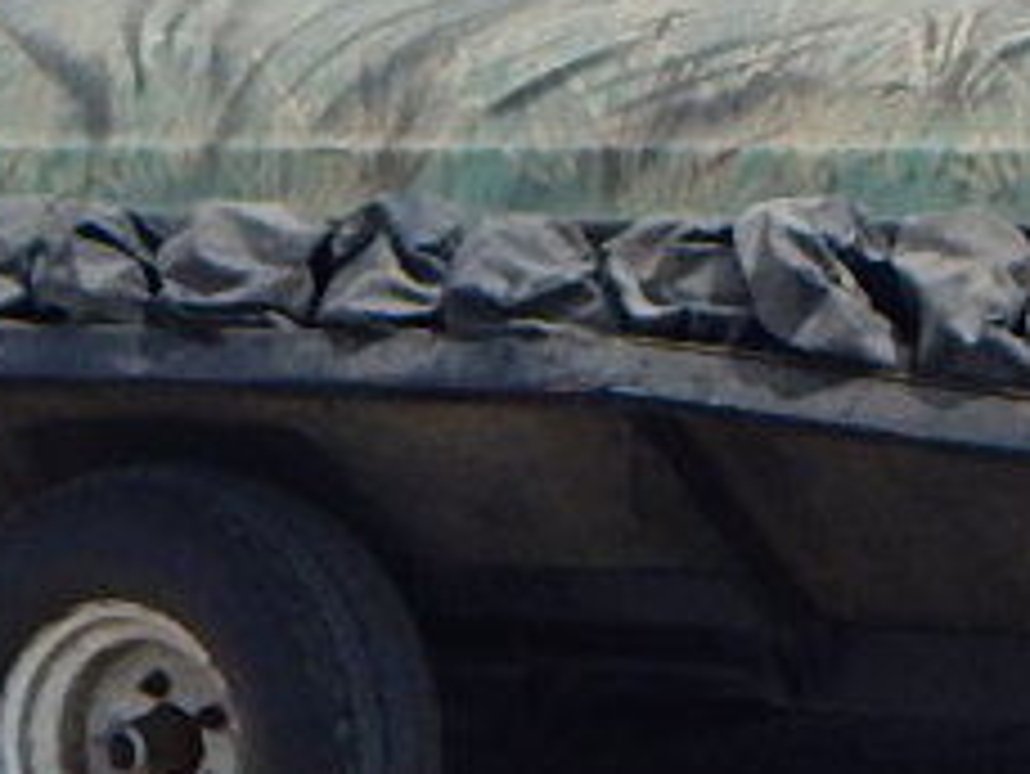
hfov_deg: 5.2
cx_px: 1156
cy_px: 9
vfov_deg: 3.9
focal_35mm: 377
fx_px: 11224
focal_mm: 9.7
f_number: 7.6
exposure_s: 1/400
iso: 125
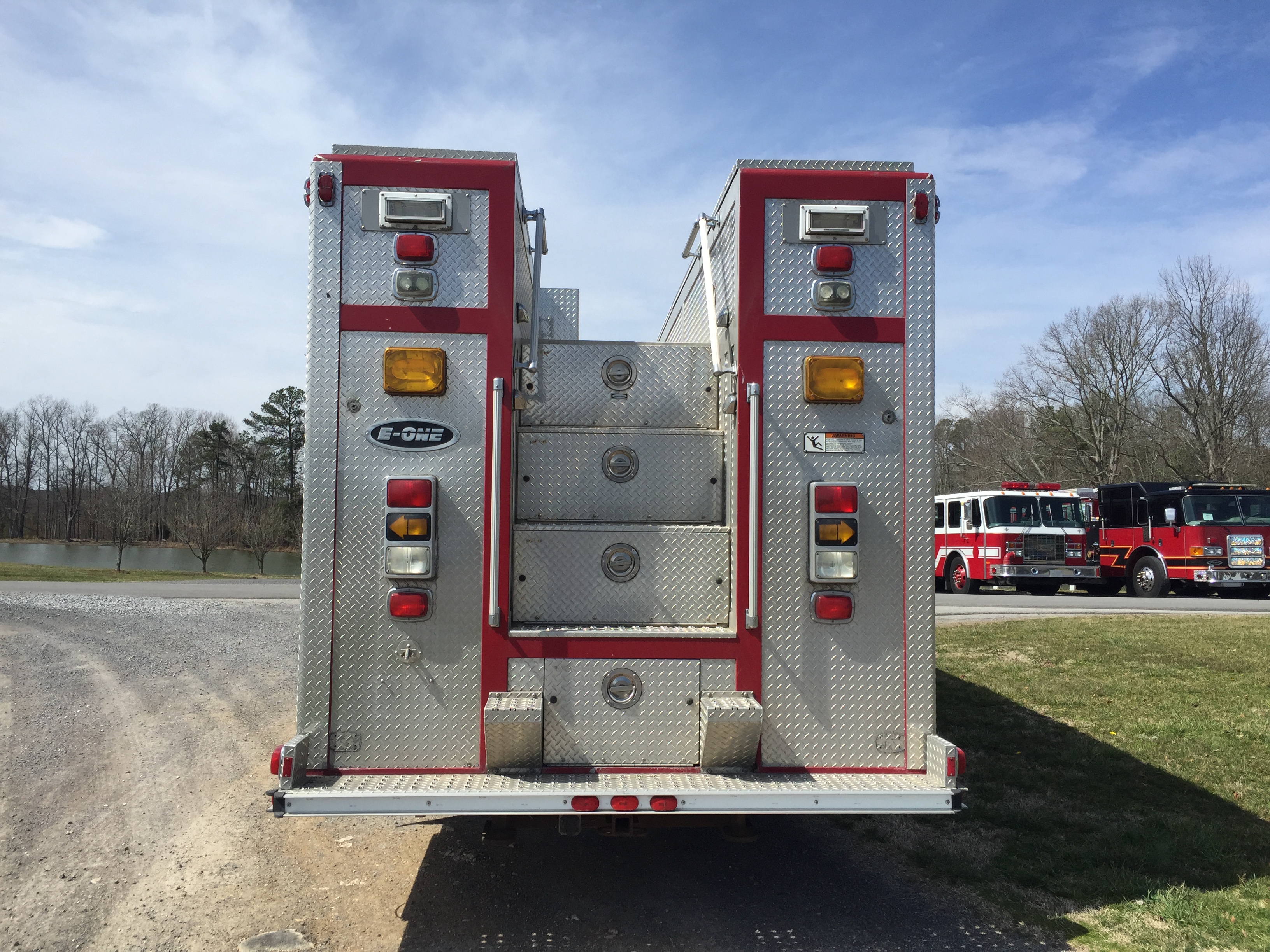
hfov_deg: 61.7
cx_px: 635
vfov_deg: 48.2
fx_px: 1064
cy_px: 476
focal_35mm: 29
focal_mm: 4.15
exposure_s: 1/2475
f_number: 2.2
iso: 32
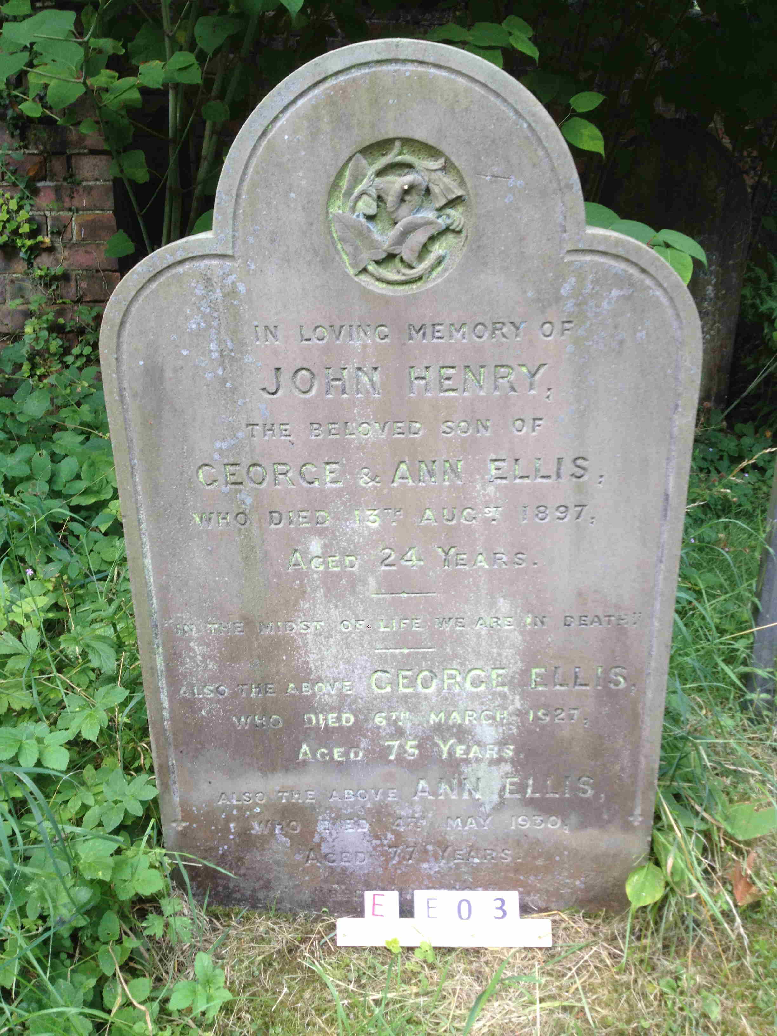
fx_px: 1047
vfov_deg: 52.6
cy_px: 518
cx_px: 388
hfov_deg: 40.7
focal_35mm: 35
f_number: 2.4
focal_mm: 4.28
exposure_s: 1/120
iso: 64
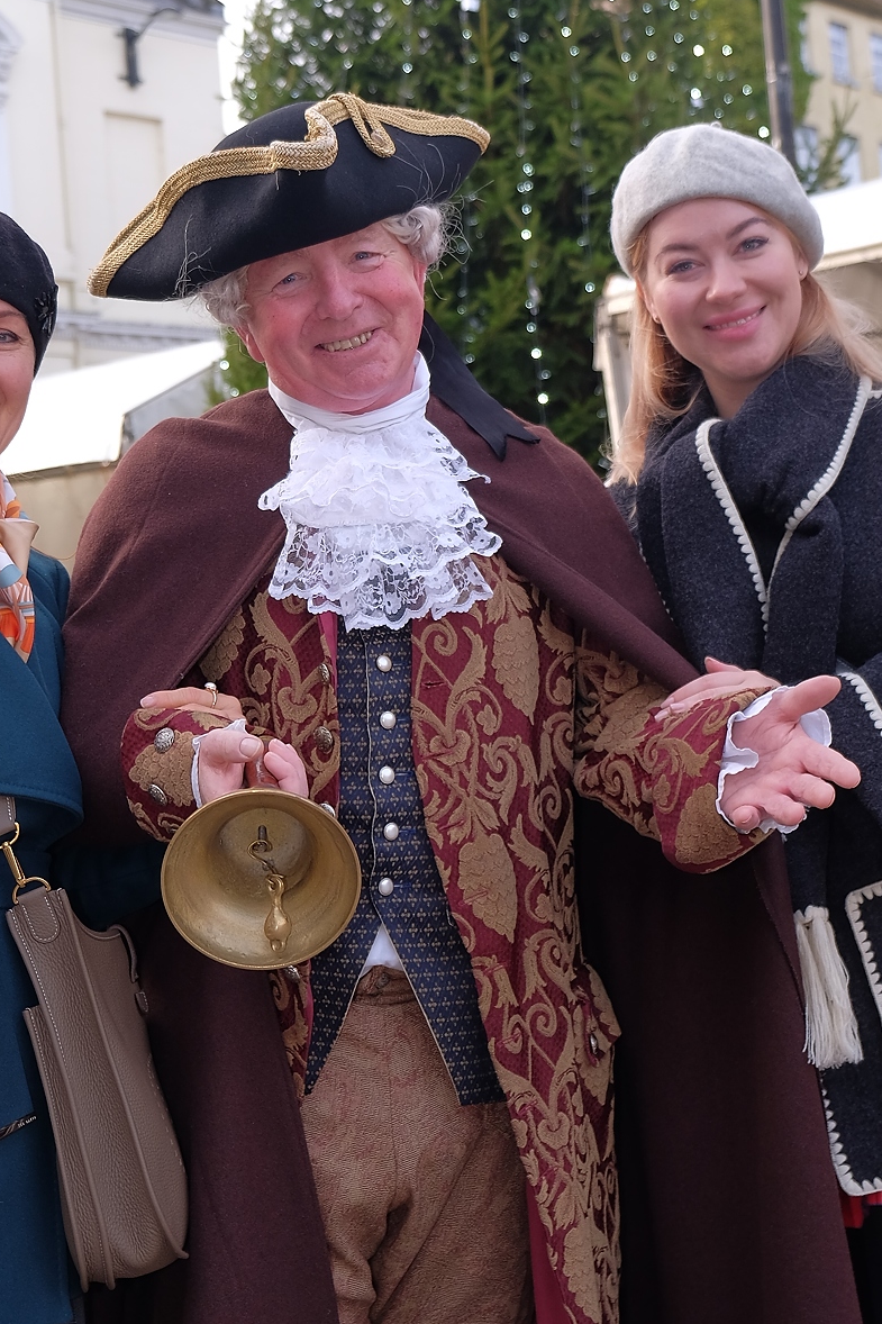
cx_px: 343
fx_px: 2022
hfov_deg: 24.6
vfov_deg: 36.1
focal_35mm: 55
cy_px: 534
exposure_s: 1/180
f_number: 3.6
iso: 200
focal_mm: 24.3
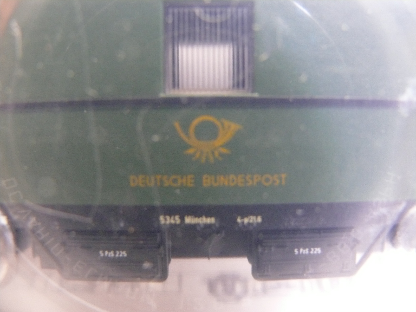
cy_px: 156
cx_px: 208
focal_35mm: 35
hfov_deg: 52.6
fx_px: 421
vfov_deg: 40.7
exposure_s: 1/4
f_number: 3.2
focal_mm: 7.4
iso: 400
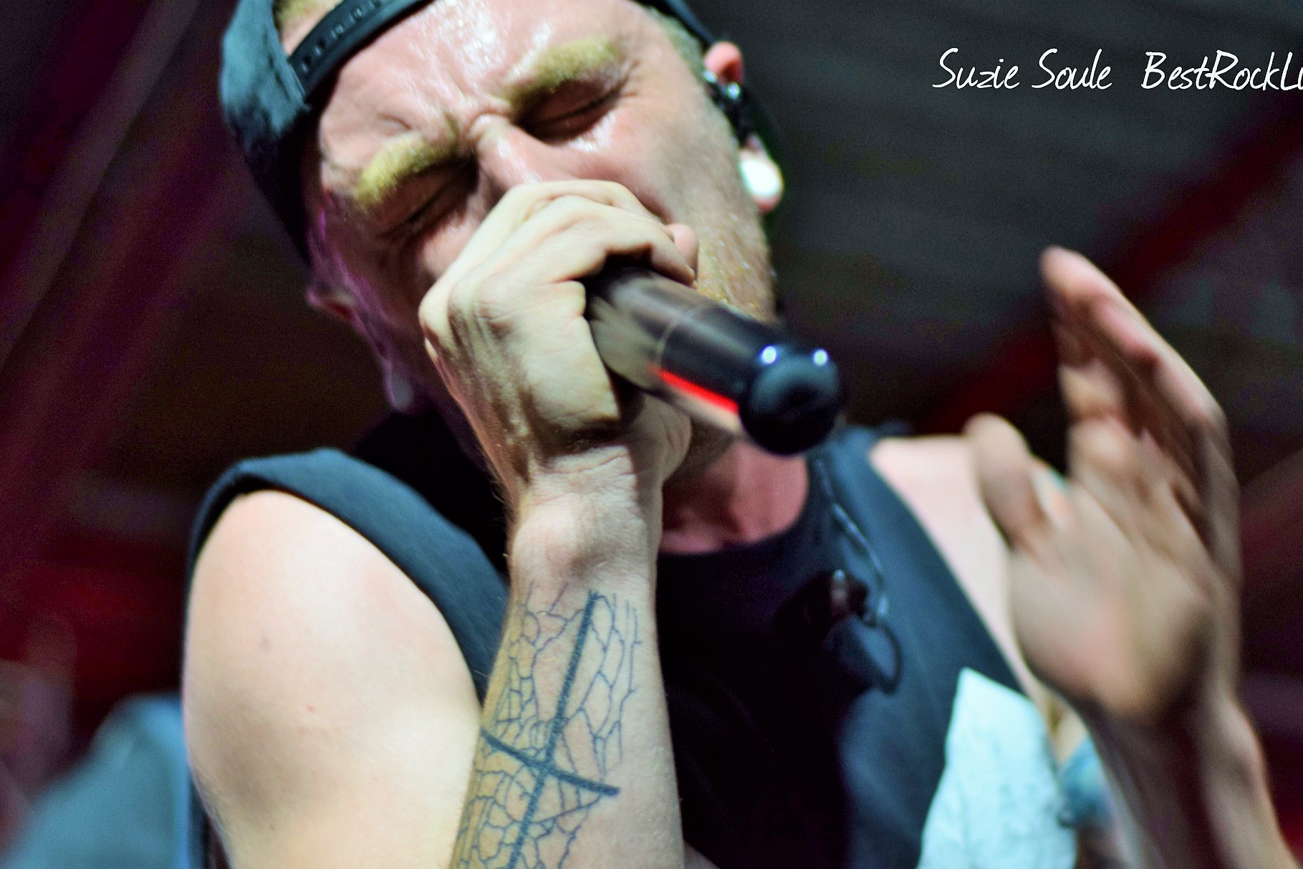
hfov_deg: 21.4
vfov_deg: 14.4
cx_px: 800
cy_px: 350
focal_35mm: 95
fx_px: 3438
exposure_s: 1/60
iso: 900
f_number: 1.8
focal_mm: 50
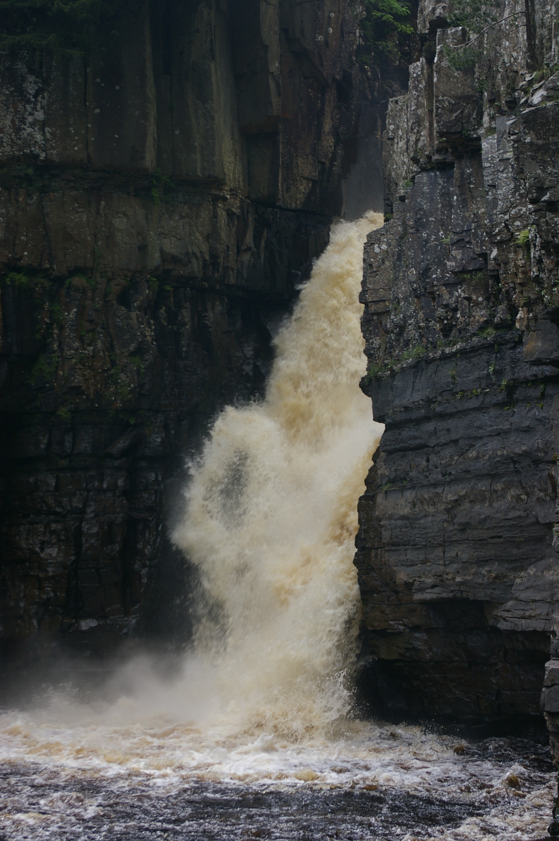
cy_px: 420
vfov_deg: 24.6
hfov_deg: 16.5
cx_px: 280
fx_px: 1925
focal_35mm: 82
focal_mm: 55
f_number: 6.7
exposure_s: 1/90
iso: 200
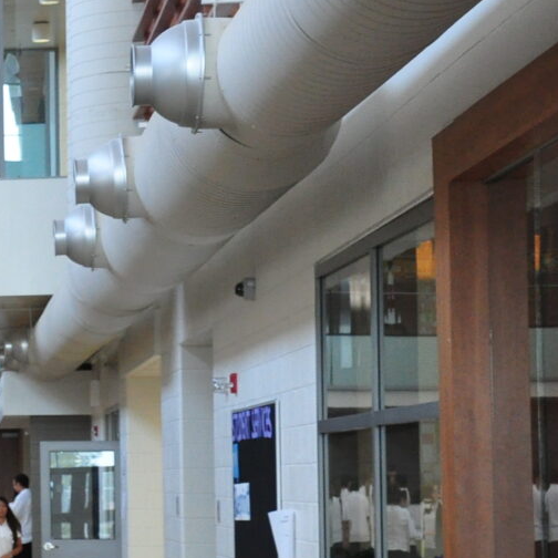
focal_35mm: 145
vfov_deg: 12.0
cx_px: -520
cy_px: 388
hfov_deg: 11.1
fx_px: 2644
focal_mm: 28
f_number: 4
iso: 1100
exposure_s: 1/125
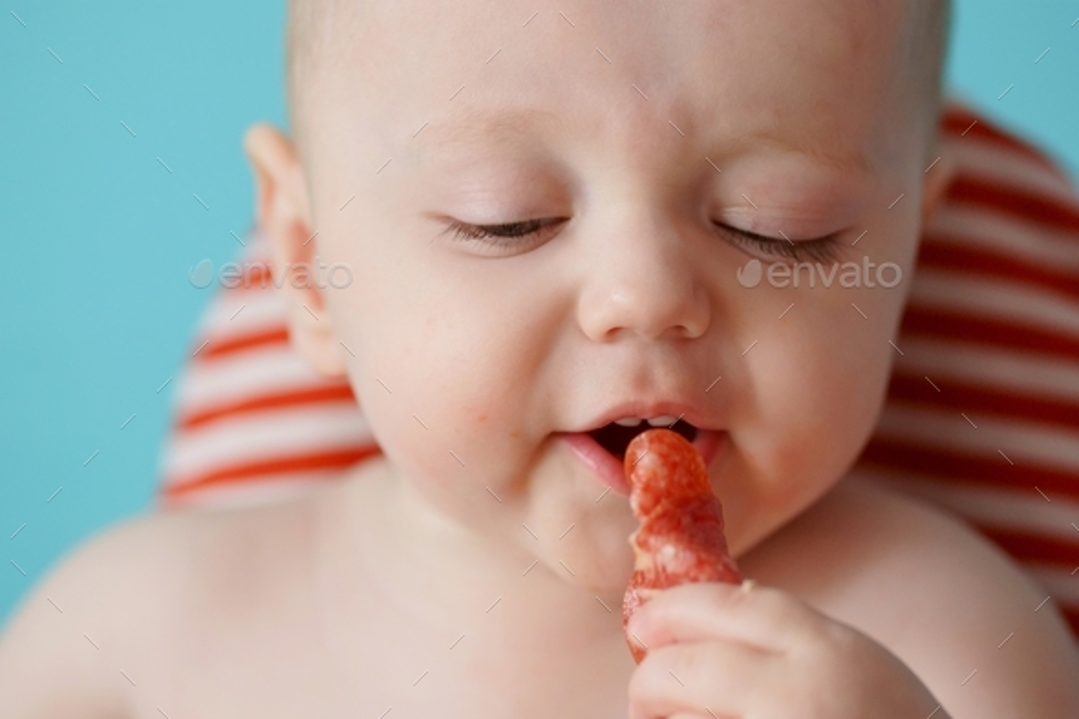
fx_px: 3805
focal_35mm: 127
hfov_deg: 16.1
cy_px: 360
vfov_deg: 10.8
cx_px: 540
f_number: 2.8
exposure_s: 1/250
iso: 640
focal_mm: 85
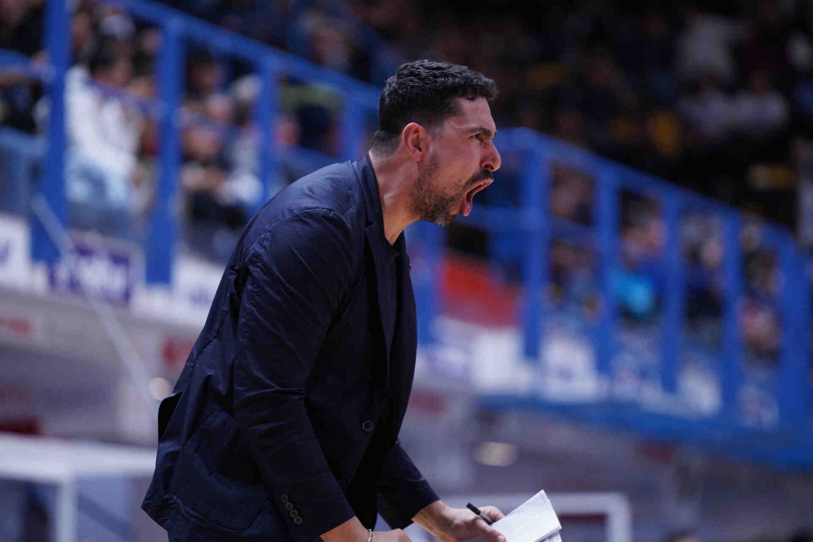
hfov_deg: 10.3
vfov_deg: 6.9
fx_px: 4516
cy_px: 271
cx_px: 406
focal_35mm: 200
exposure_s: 1/1000
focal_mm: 200
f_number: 2.8
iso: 1600
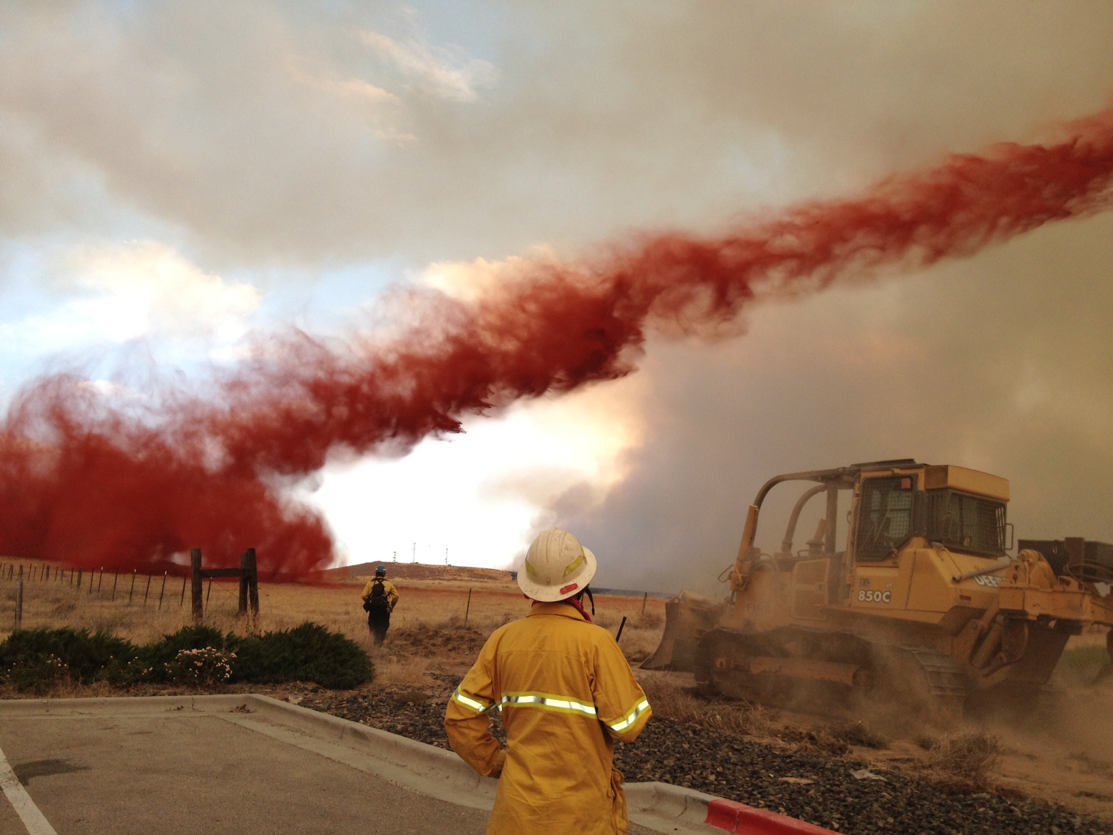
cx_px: 556
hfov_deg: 52.6
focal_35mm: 35
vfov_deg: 40.7
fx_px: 1125
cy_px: 418
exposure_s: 1/606
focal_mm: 4.28
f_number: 2.4
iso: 64
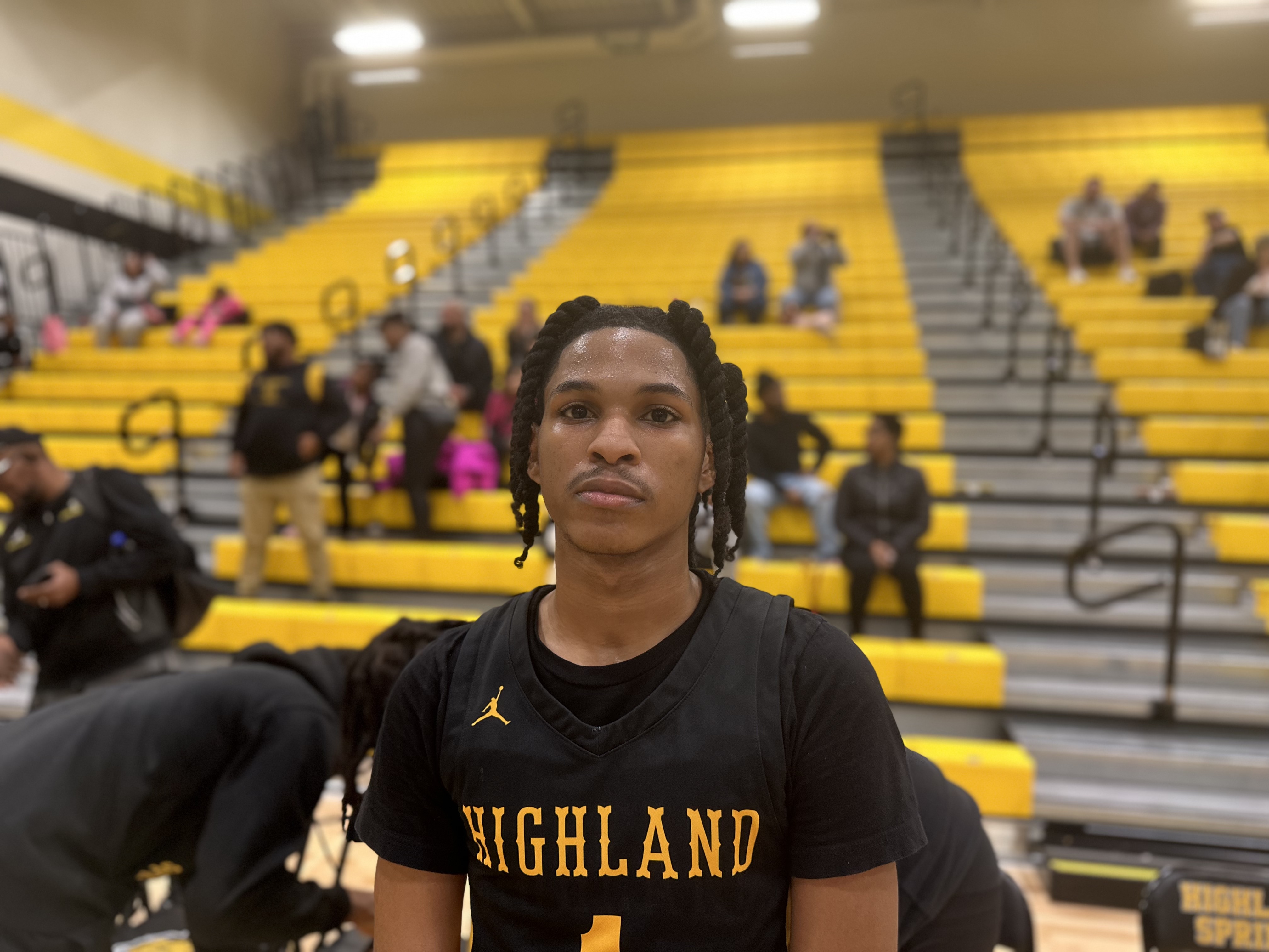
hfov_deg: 71.6
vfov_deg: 56.8
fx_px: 880
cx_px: 634
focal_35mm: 24
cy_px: 476
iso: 250
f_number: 1.78
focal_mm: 6.86
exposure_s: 1/103
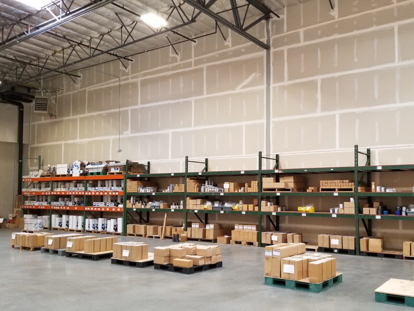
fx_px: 395
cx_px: 242
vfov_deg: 42.9
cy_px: 173
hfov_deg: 55.1
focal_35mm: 33
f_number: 1.7
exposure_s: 1/30
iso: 160
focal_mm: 4.3
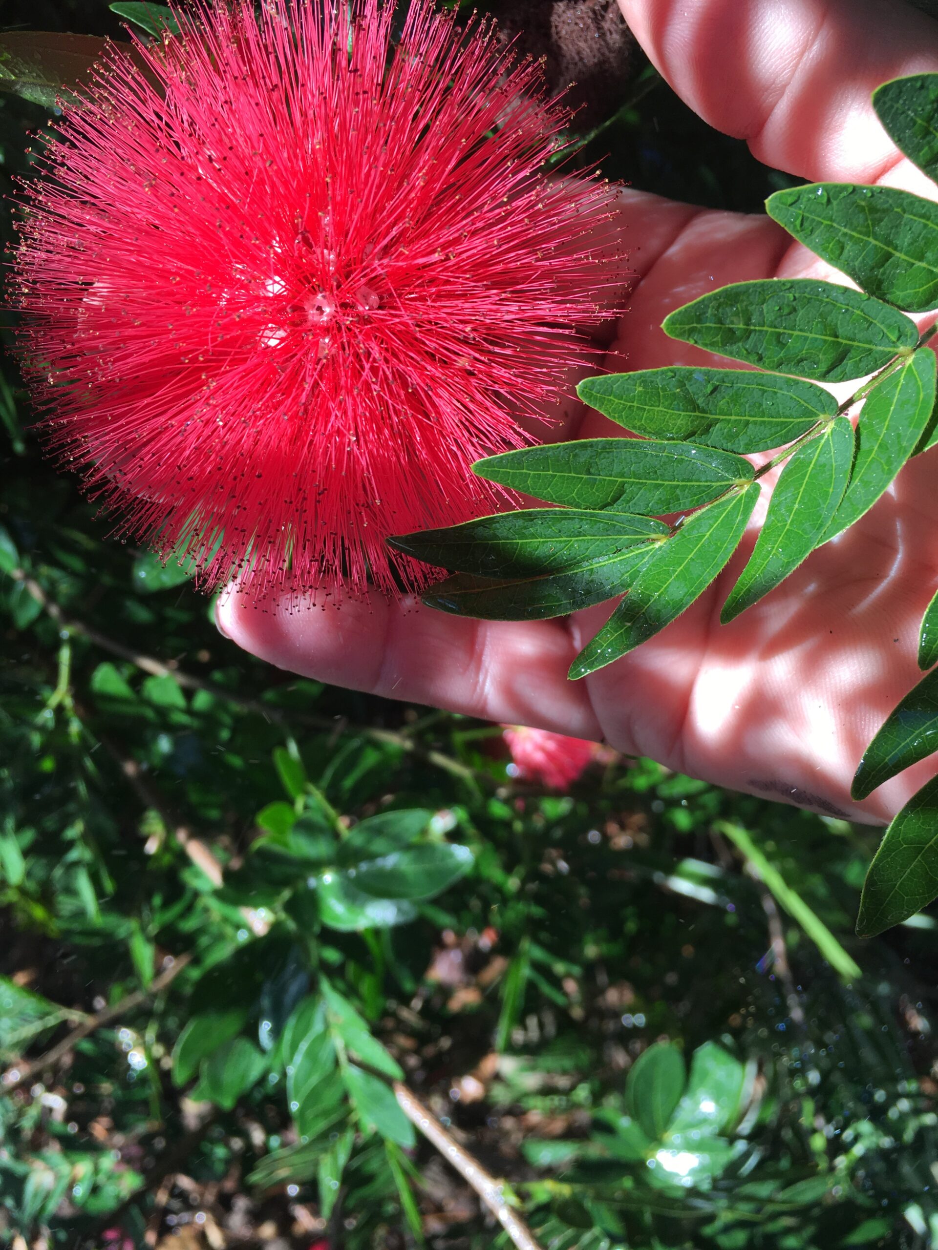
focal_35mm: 29
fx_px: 1048
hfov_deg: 48.2
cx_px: 469
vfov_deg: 61.7
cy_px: 625
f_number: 2.2
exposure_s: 1/388
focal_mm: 4.15
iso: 25
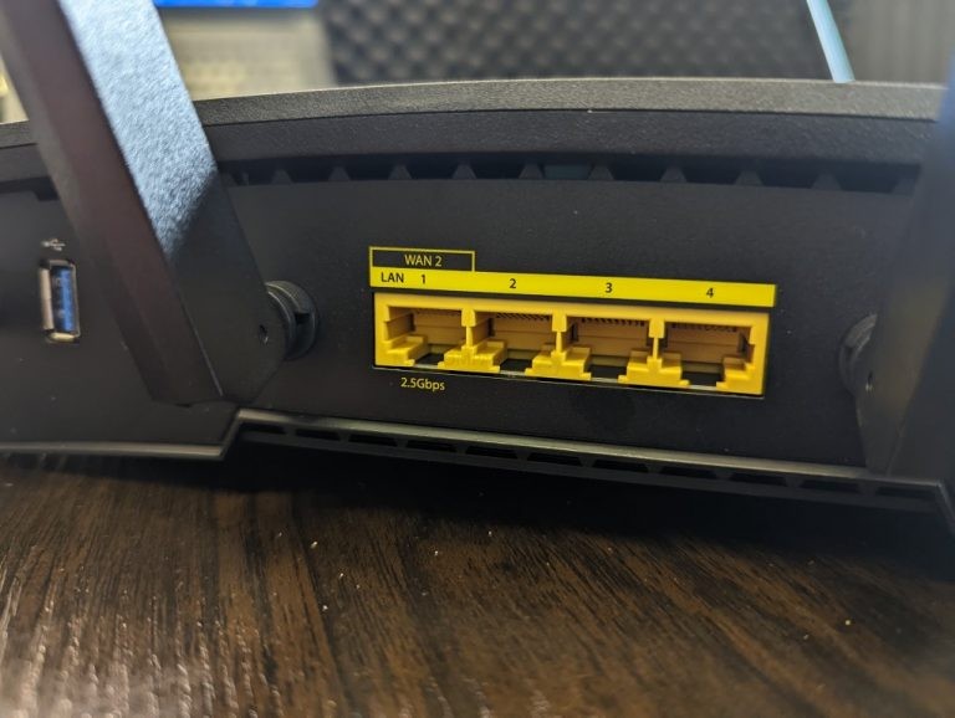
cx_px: 478
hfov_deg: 71.5
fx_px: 663
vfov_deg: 56.9
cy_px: 359
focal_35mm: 24
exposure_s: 1/90
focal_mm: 6.81
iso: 402
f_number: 1.85
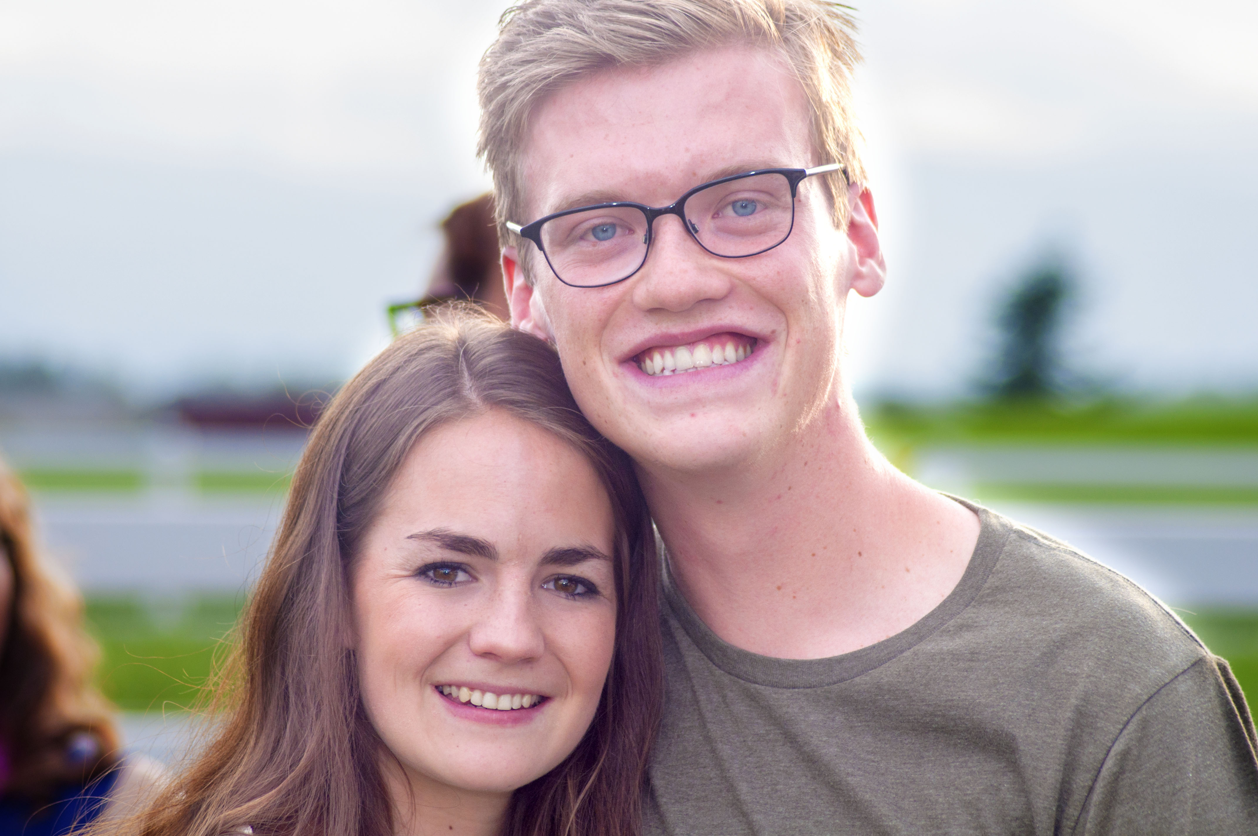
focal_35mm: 218
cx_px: 629
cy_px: 418
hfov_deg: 9.5
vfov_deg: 6.3
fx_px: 7591
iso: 200
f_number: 5.6
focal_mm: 145
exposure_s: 1/200
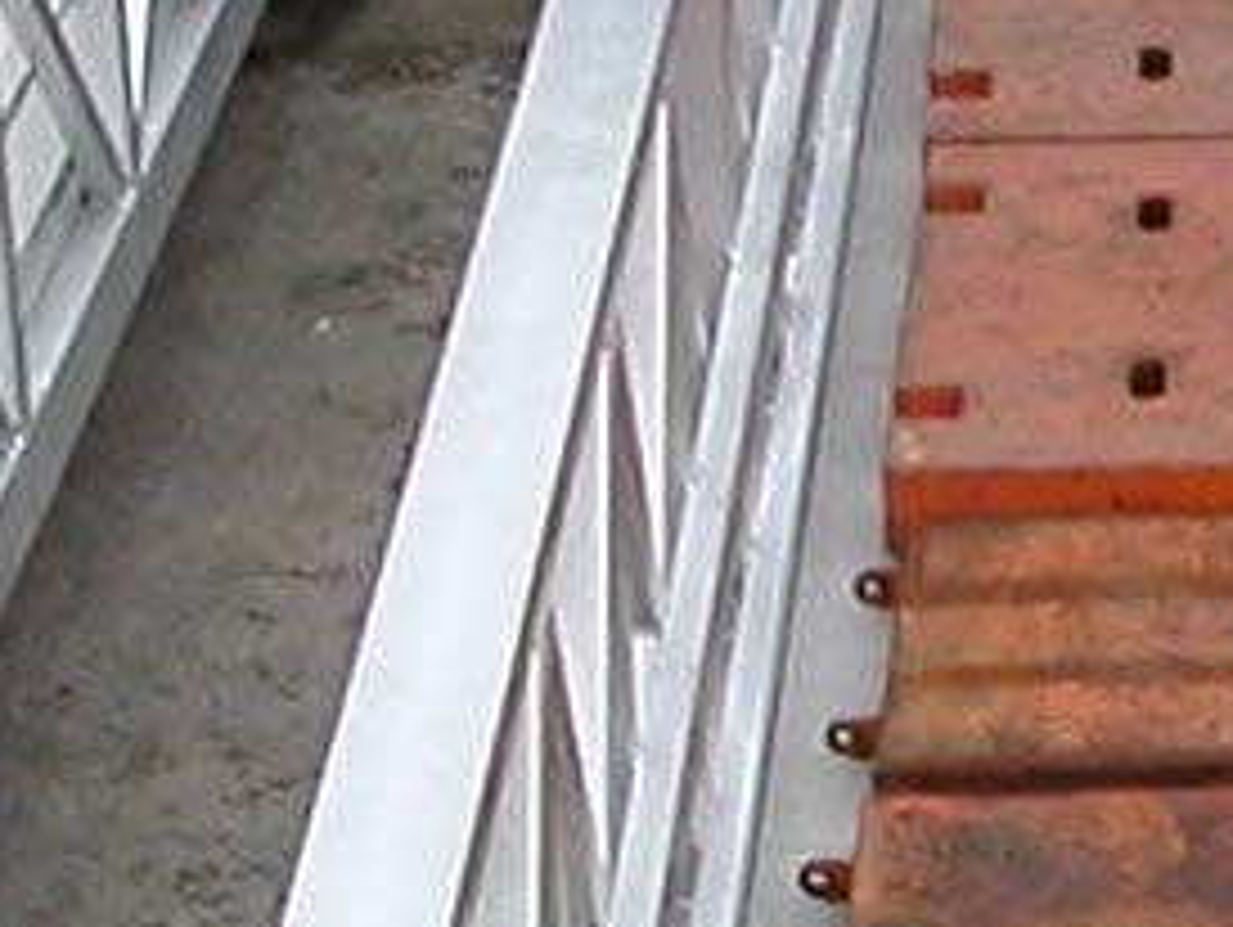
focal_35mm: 216
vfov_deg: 6.8
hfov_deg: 9.0
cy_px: 1138
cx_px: 1719
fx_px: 7701
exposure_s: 1/182
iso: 100
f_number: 2.7
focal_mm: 5.6
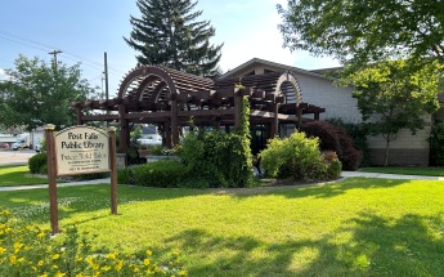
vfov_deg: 44.2
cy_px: 168
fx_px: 339
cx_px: 223
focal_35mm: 28
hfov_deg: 66.5
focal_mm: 5.7
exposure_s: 1/827
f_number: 1.5
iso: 50
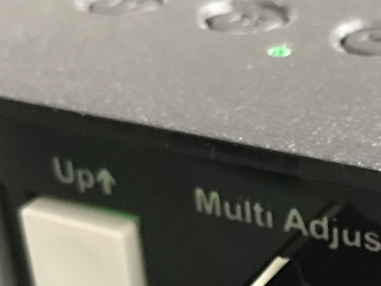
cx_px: 391
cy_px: 291
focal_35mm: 94
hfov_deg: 20.2
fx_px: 1035
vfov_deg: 15.4
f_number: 1.8
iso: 100
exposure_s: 1/4
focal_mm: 3.99
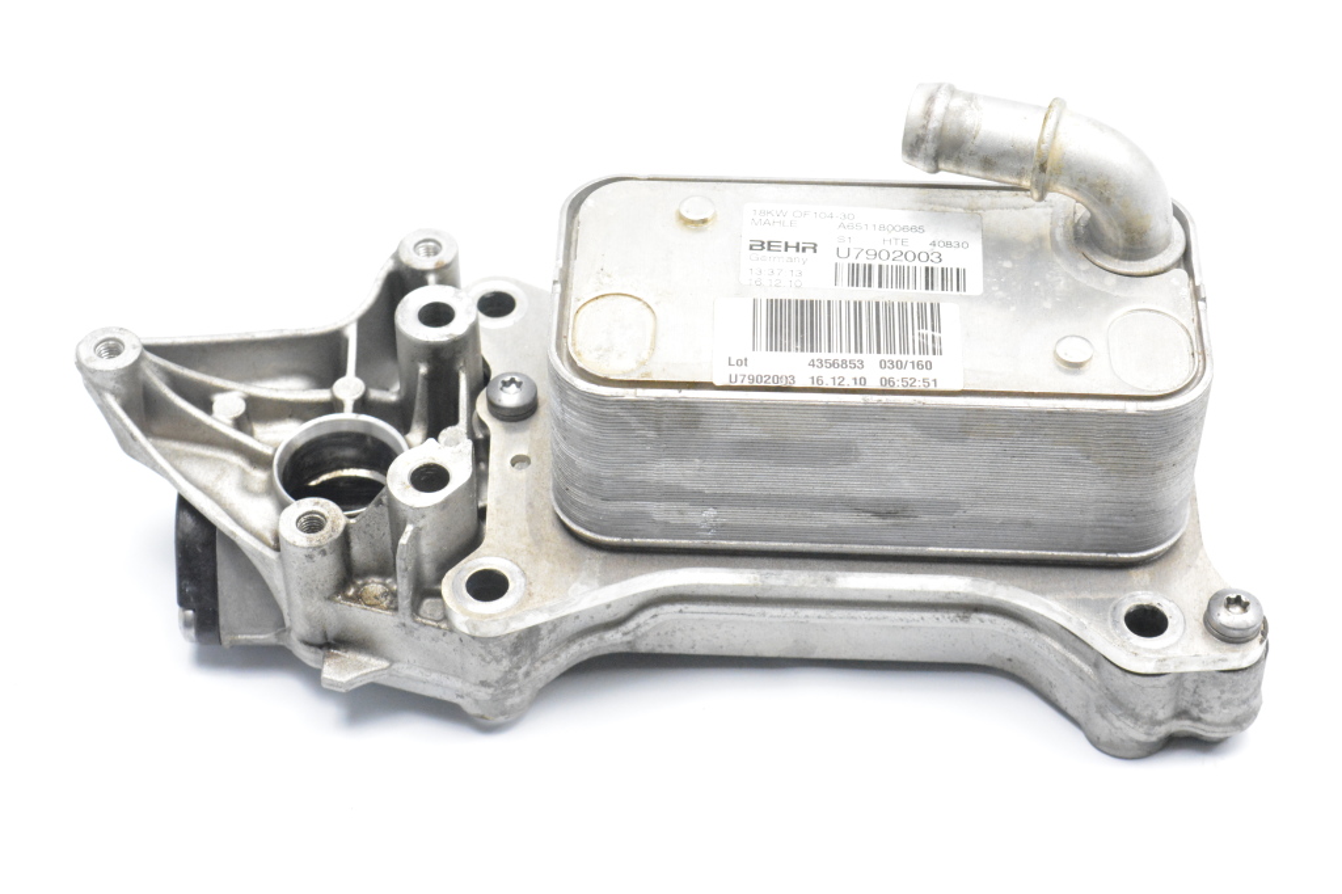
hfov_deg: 26.0
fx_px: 2907
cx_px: 671
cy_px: 447
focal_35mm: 78
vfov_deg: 17.5
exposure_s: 1/400
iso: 6400
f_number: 10
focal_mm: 52
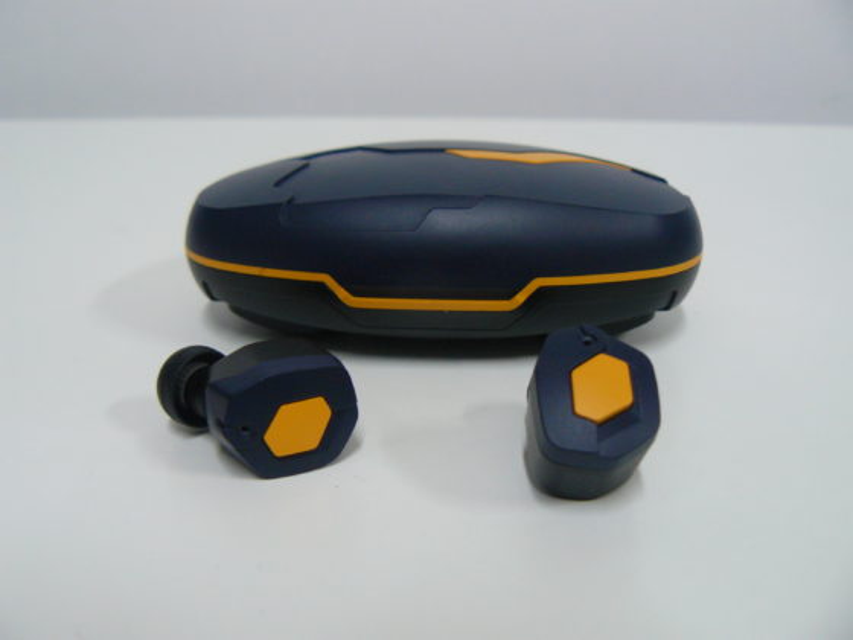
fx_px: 887
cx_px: 426
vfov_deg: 39.7
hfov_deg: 51.4
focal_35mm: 36
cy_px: 320
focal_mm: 6
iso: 200
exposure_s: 1/25
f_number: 2.8
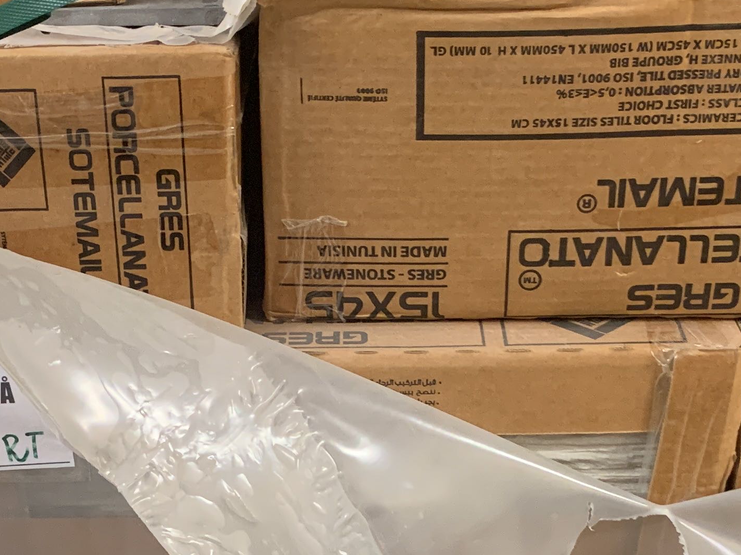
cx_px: 283
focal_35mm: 74
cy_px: 603
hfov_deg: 26.3
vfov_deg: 19.1
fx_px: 1584
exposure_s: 1/50
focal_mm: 4.25
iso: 320
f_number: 1.8
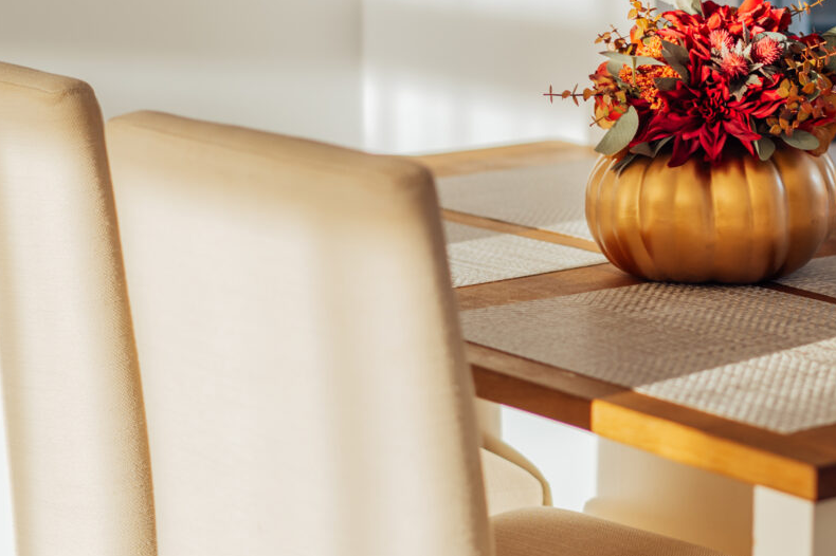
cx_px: 714
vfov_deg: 12.7
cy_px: 56
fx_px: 2484
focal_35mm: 107
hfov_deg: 18.9
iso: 250
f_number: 2
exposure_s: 1/160
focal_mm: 55
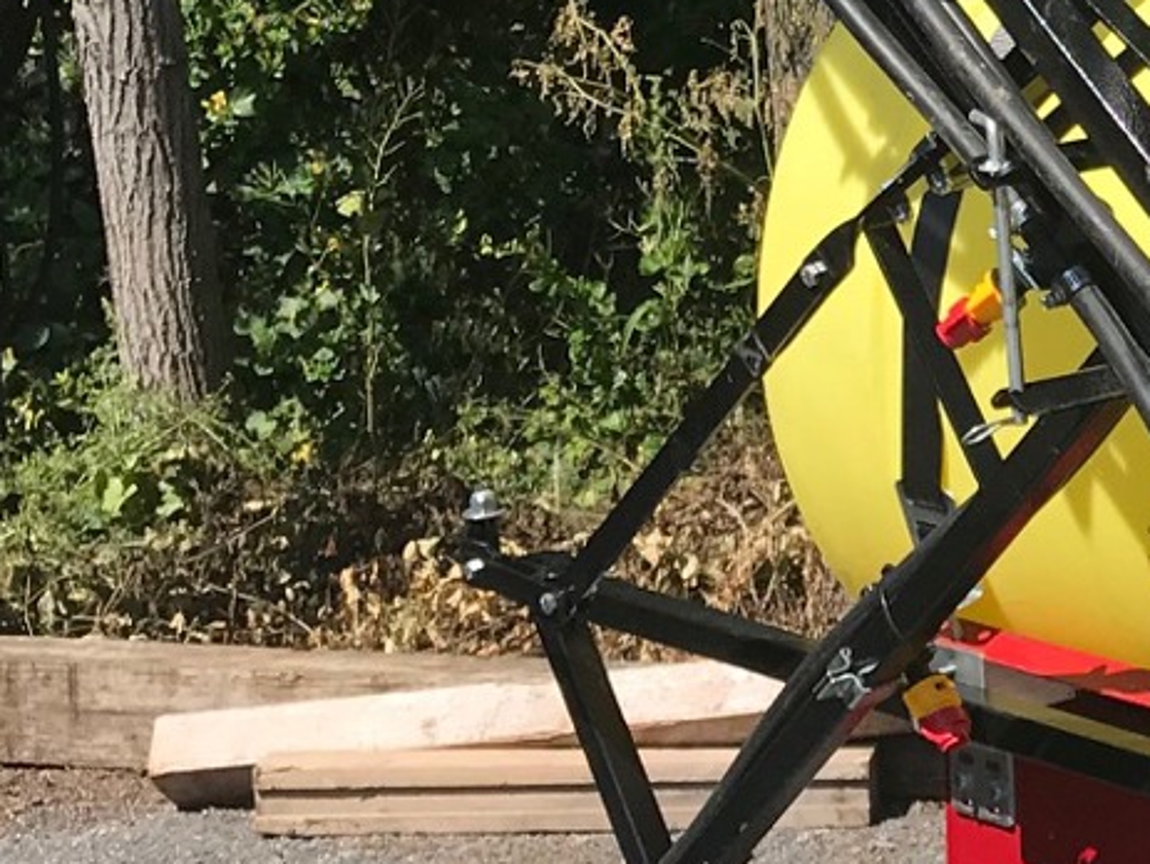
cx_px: 1821
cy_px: 283
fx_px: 3857
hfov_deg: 15.4
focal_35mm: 116
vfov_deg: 12.8
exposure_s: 1/2128
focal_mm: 3.99
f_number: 1.8
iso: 20
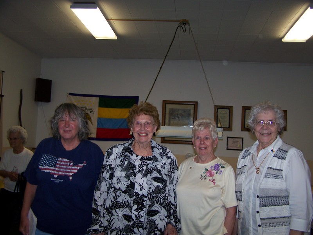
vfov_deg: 37.7
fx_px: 344
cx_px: 156
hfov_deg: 49.0
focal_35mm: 38
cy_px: 118
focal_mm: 6.3
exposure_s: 1/60
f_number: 2.8
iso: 80
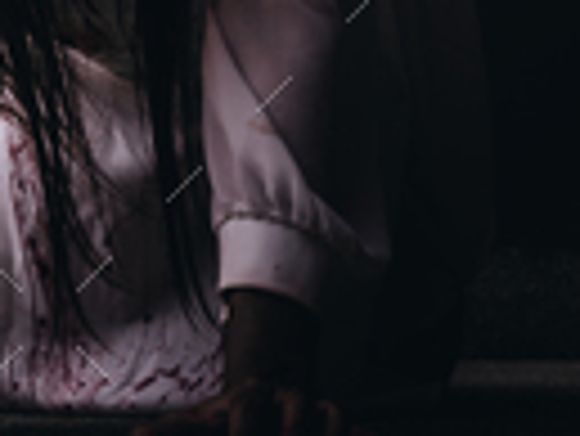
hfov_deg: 8.1
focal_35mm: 242
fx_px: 4059
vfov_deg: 6.1
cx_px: 27
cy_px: -146
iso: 100
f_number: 8
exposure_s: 1/60
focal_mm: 55
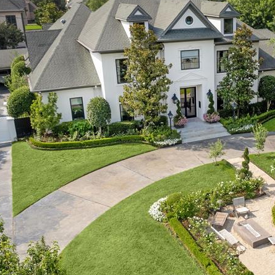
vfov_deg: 39.2
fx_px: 386
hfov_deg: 37.7
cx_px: 220
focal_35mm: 43
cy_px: 134
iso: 110
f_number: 2.8
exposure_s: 1/1500
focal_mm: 8.38
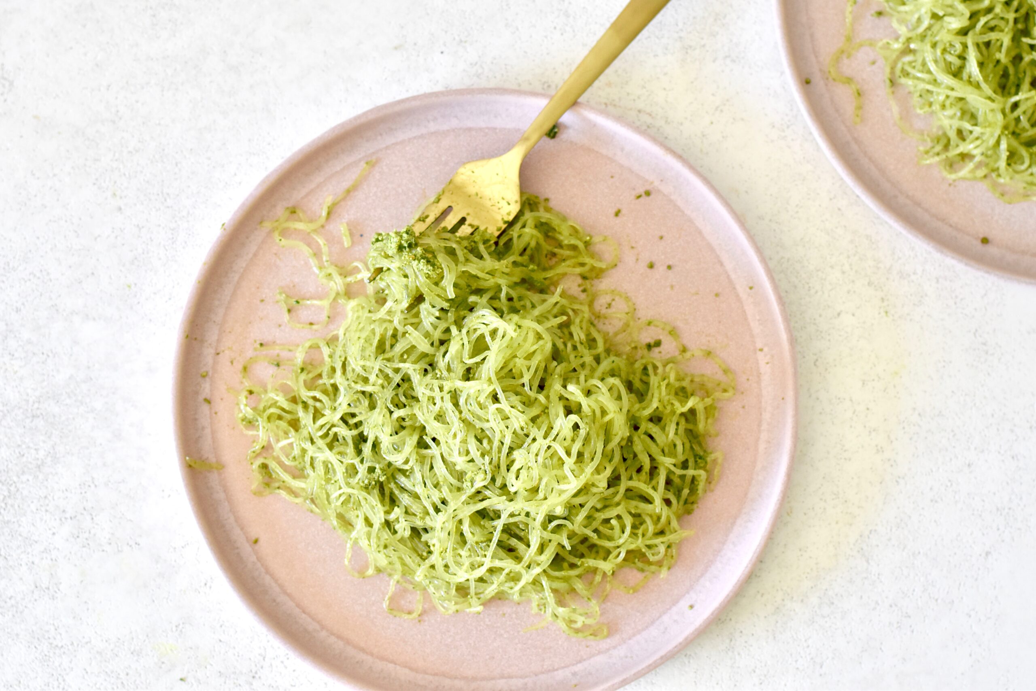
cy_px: 346
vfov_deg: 18.2
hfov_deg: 27.0
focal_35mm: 75
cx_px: 518
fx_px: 2158
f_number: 3.5
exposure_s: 1/320
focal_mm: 50
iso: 1000
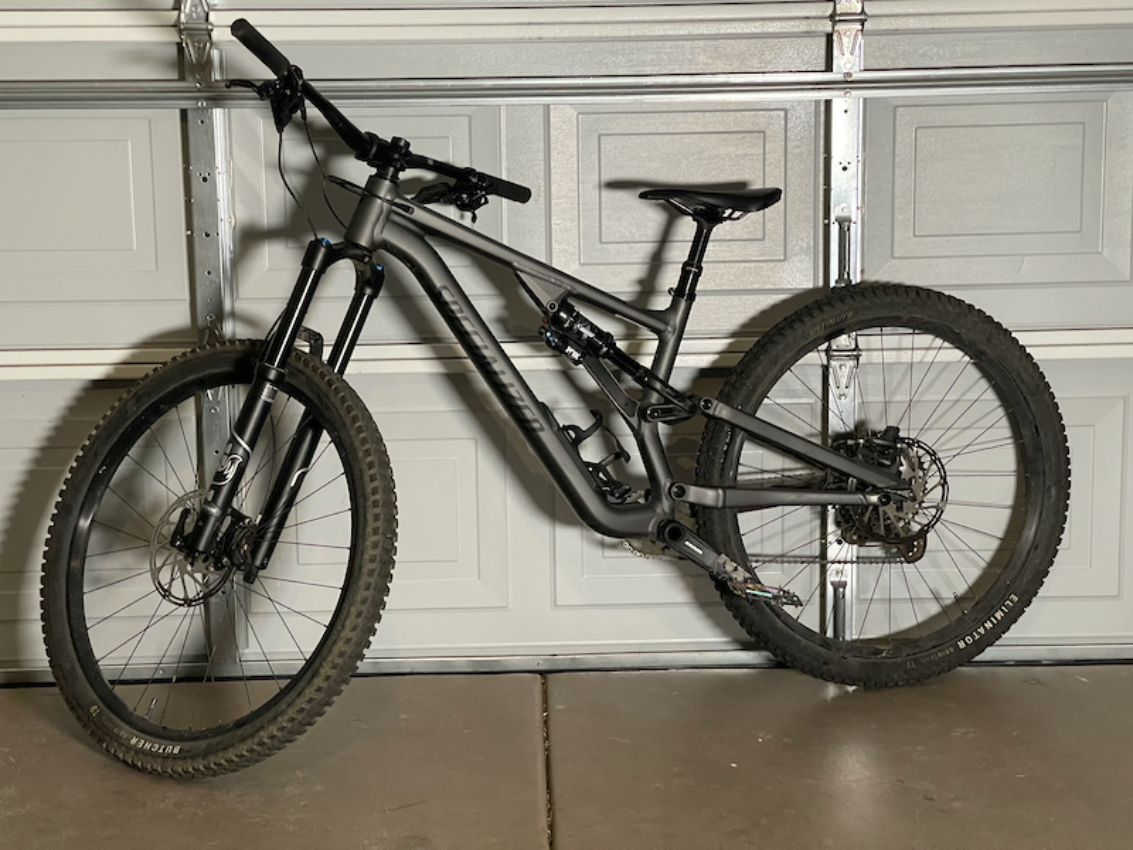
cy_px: 425
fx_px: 2095
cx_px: 566
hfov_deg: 30.3
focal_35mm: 64
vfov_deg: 22.9
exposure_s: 1/60
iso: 500
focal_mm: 7.5
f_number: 2.2
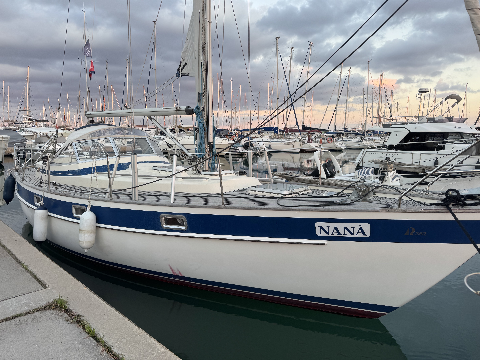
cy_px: 180
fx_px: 333
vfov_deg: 56.8
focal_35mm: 24
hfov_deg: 71.6
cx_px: 240
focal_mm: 6.76
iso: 64
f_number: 1.78
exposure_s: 1/121
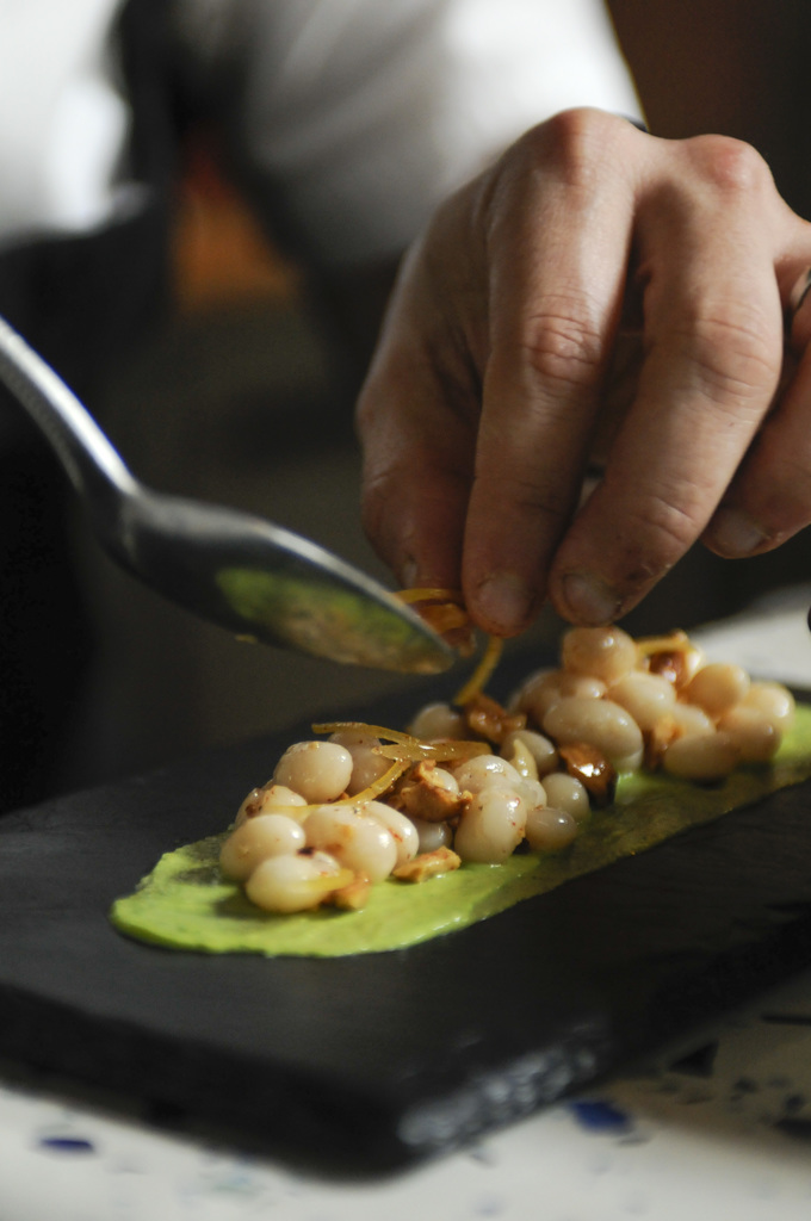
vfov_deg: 19.5
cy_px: 610
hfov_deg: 13.0
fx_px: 3557
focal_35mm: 105
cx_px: 406
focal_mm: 70
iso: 800
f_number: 2.8
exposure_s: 1/160
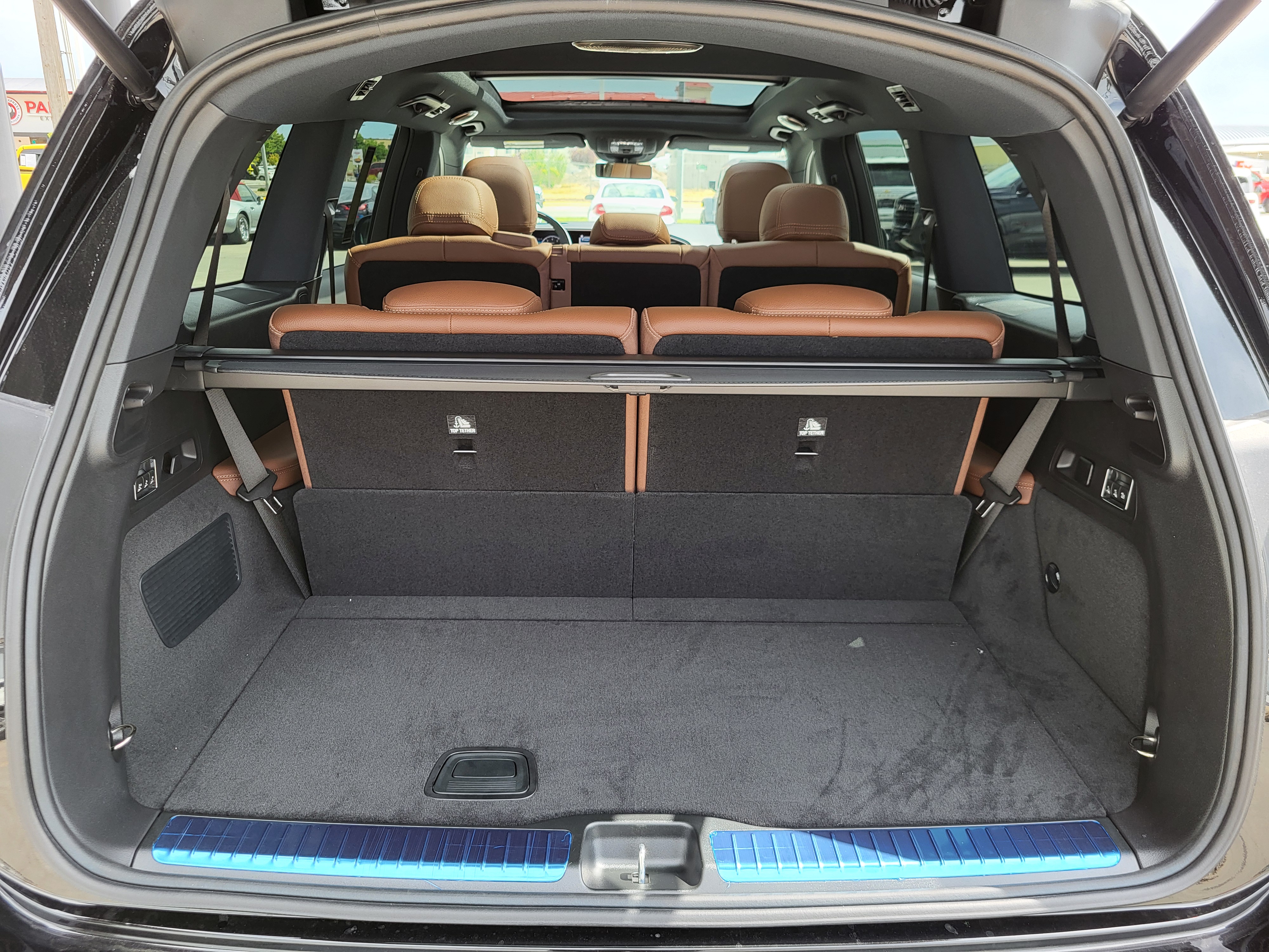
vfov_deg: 53.1
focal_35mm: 26
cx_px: 634
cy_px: 476
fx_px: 953
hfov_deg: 67.3
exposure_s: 1/135
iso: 40
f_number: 1.8
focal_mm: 5.4
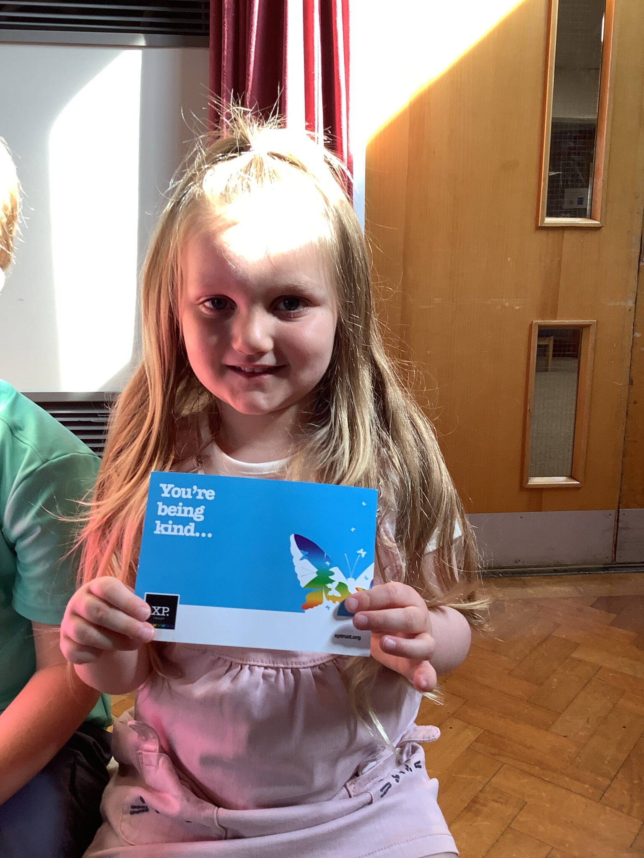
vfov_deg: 58.4
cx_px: 322
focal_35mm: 31
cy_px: 429
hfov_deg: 45.4
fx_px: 769
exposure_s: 1/60
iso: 50
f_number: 2.4
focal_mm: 3.3
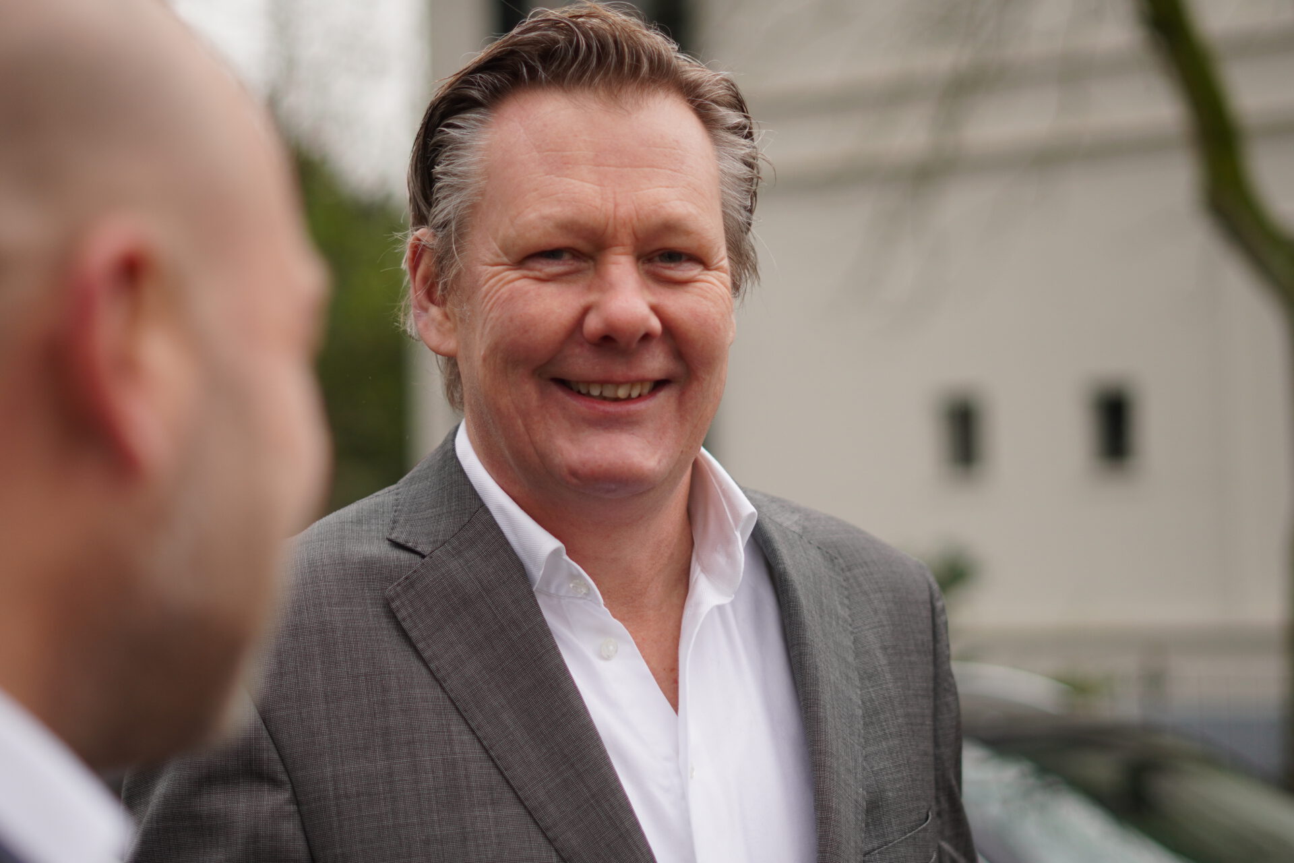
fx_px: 2696
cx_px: 647
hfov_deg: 27.0
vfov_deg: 18.2
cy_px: 432
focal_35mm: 75
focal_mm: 50
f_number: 1.8
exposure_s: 1/800
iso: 200
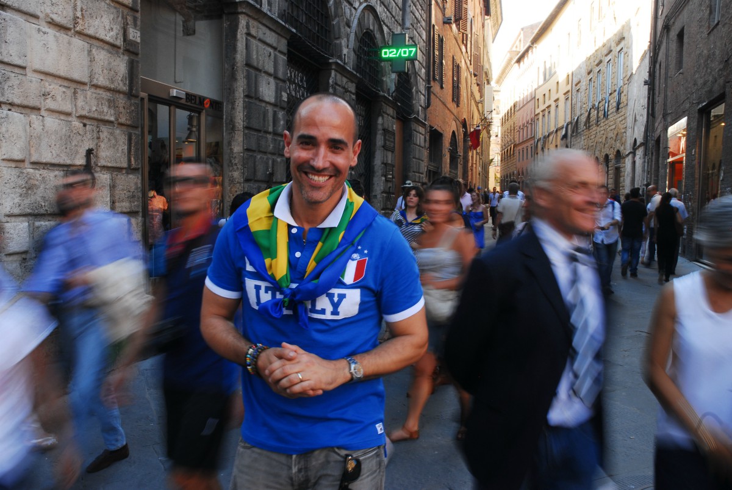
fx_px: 672
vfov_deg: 40.1
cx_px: 366
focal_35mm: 33
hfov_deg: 57.2
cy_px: 245
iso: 200
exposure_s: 1/6
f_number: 18
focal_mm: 22
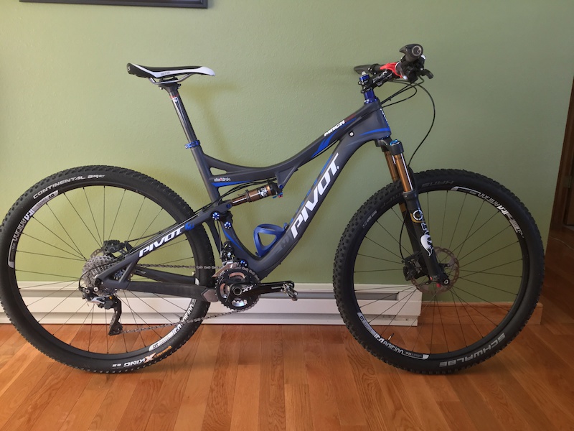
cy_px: 216
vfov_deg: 45.4
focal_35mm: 31
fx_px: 514
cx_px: 287
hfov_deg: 58.4
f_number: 2.4
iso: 100
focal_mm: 3.3
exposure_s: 1/30
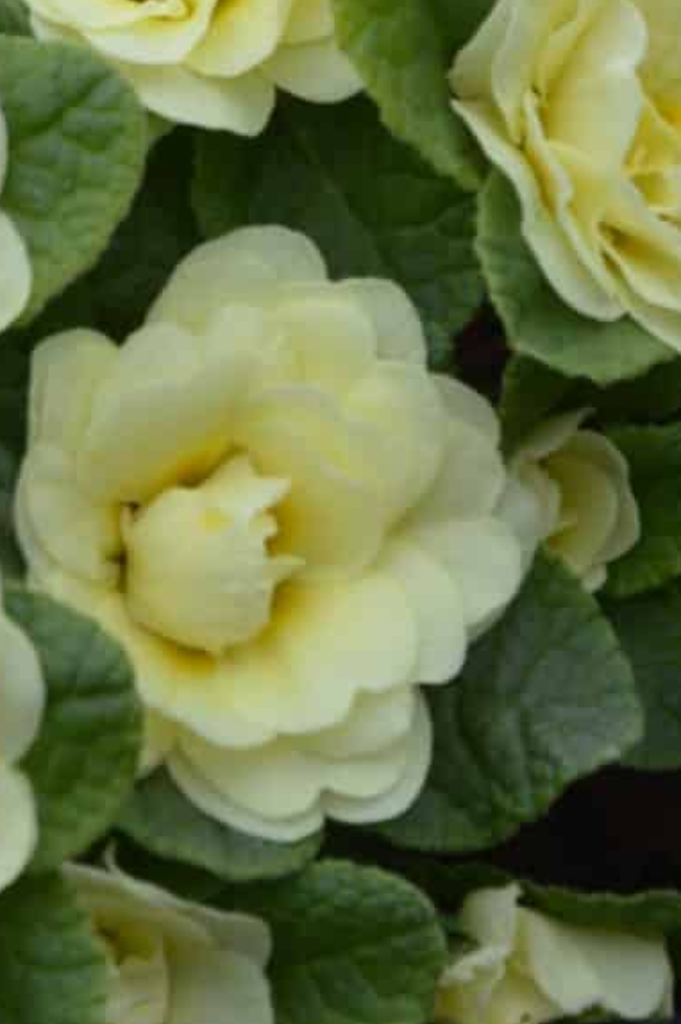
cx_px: -181
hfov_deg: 3.9
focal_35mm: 355
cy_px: -224
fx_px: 10079
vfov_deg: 5.8
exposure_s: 1/160
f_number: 6.3
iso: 100
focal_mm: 75
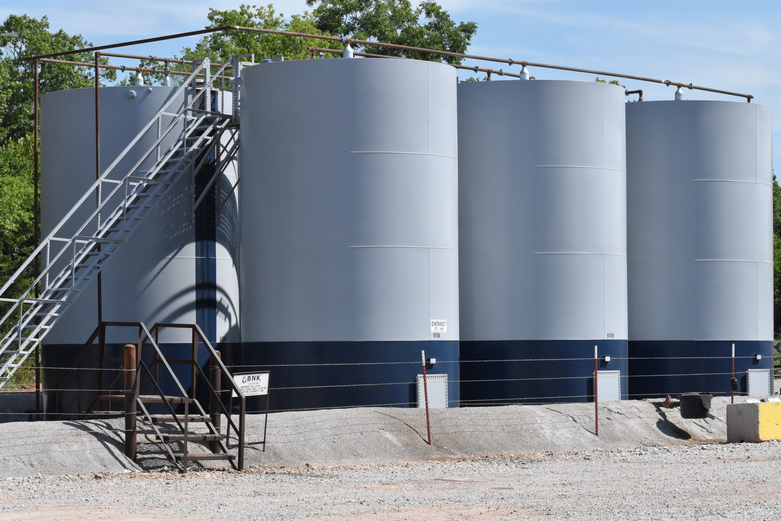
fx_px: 2278
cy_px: 260
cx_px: 390
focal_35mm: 105
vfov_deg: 13.0
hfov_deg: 19.5
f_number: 11
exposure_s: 1/3200
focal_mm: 70
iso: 1800
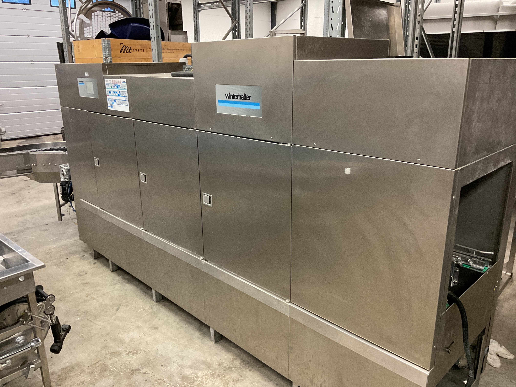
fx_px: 432
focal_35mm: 29
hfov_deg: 61.7
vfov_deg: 48.2
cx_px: 258
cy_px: 194
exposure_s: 1/50
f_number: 1.8
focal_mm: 3
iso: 200
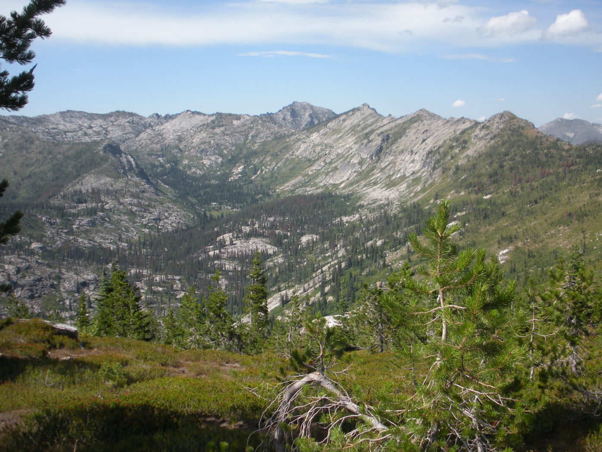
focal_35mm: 40
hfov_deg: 46.8
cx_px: 310
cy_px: 201
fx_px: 696
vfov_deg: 35.9
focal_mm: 6.3
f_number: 3.5
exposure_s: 1/670
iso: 64
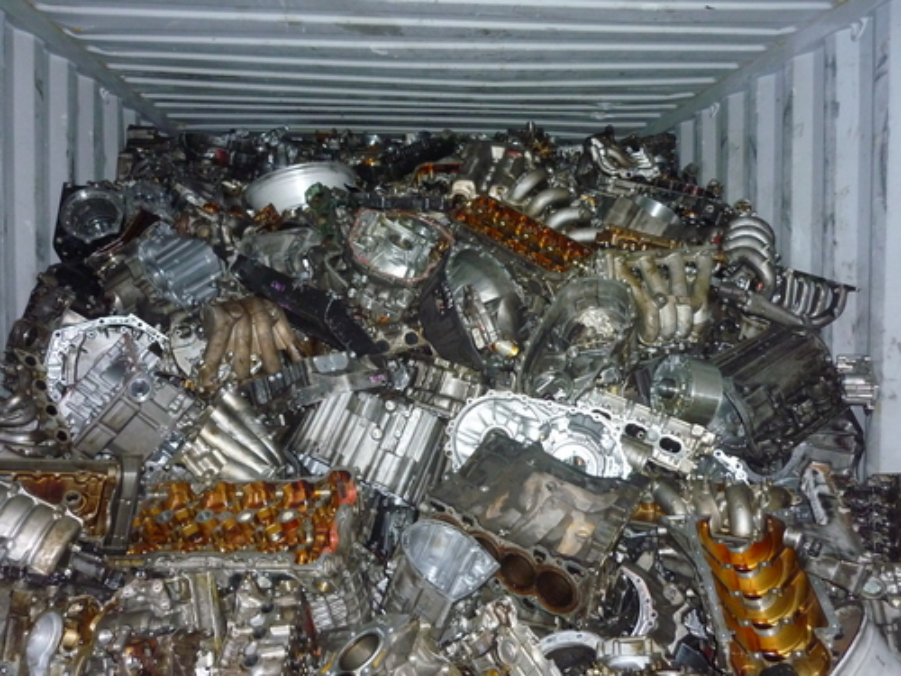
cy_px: 338
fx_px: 859
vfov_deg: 42.9
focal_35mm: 33
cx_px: 450
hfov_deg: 55.4
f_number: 2.8
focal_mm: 5.5
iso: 400
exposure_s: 1/125
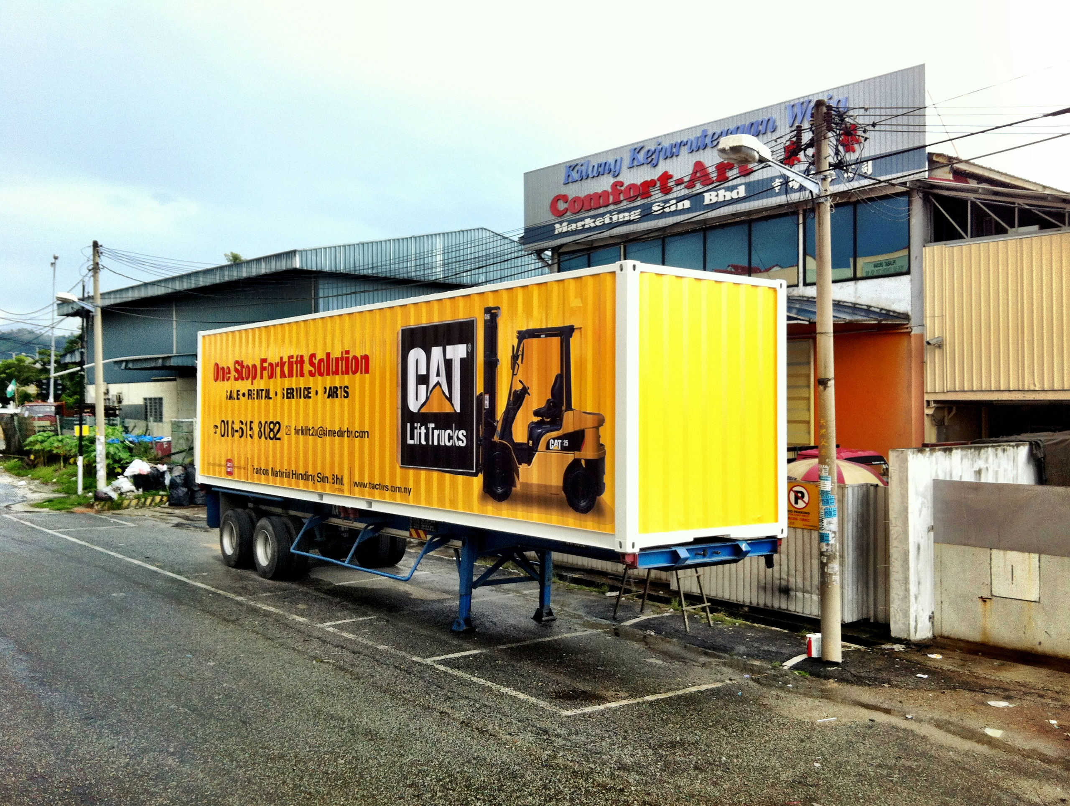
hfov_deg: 52.6
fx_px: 1083
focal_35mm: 35
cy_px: 403
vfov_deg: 40.8
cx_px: 535
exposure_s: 1/35
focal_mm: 3.85
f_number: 2.8
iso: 80
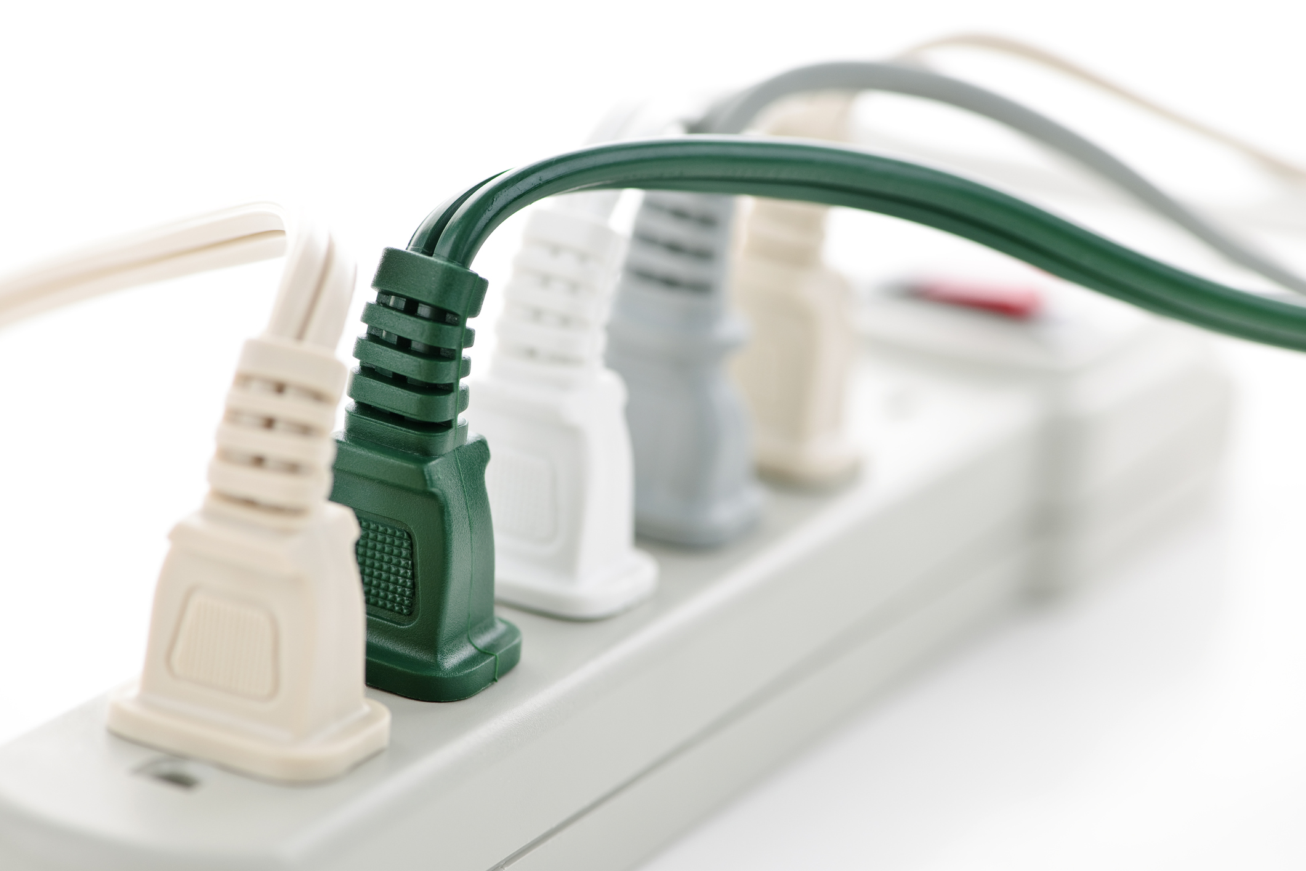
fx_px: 3809
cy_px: 436
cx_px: 653
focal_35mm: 105
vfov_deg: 13.0
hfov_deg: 19.5
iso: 200
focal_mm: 105
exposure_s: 1/60
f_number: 6.3
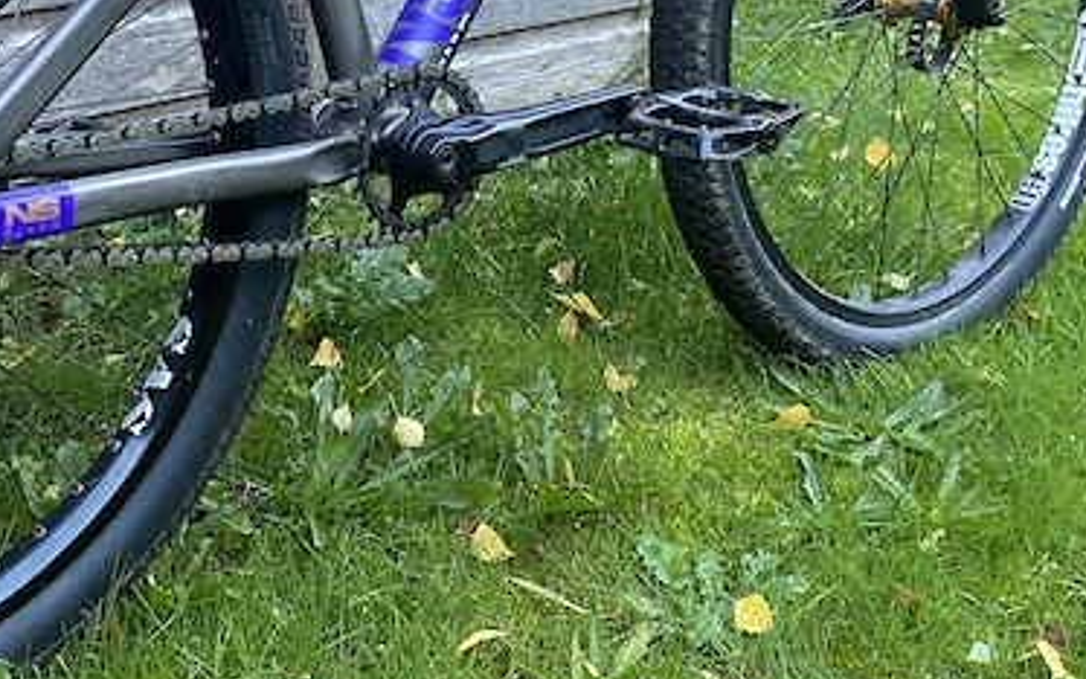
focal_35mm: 59
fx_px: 1747
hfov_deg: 33.5
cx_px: 218
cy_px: -41
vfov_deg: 21.1
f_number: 1.8
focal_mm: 4.25
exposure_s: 1/60
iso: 250
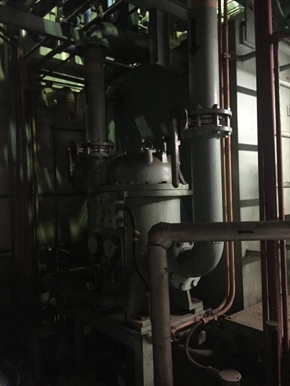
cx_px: 145
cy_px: 193
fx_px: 324
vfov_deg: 61.7
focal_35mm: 29
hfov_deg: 48.2
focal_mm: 4.15
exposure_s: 1/15
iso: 800
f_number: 2.2
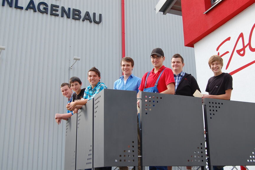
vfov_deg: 29.8
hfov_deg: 43.6
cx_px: 128
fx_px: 318
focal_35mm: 45
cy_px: 85
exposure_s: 1/200
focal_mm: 30
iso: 200
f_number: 7.1
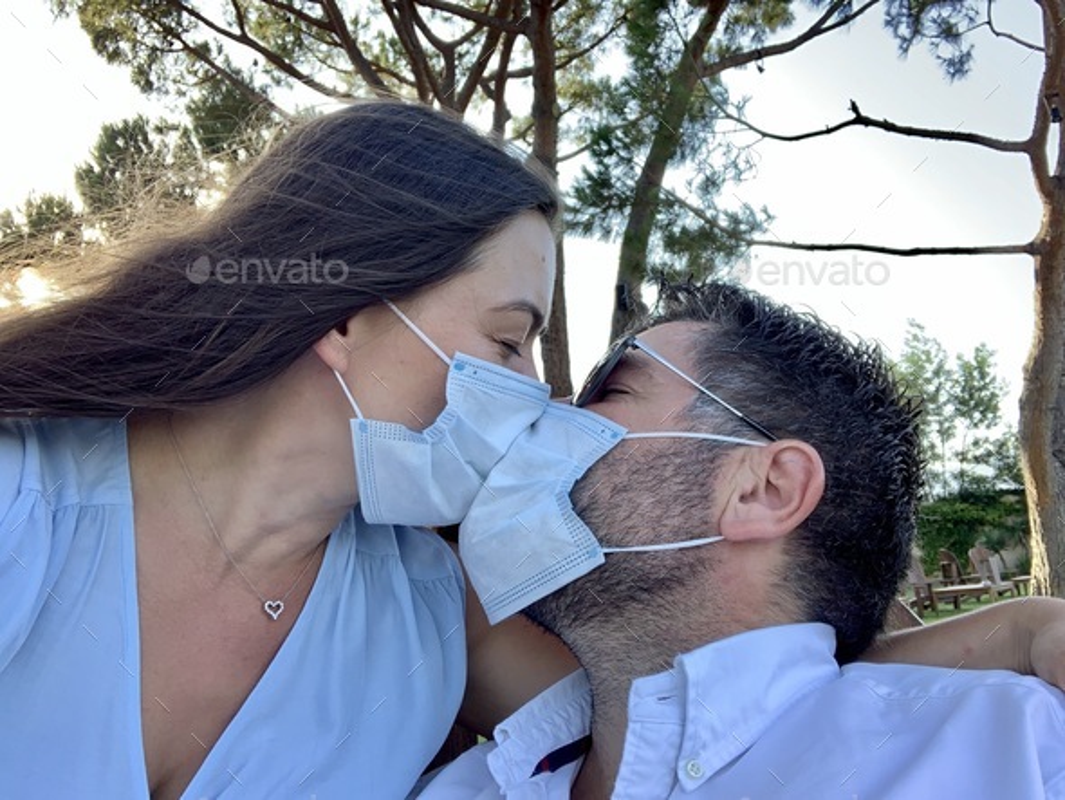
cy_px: 400
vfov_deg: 44.2
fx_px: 985
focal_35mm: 32
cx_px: 532
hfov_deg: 56.8
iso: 16
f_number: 2.2
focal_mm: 2.87
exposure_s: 1/122
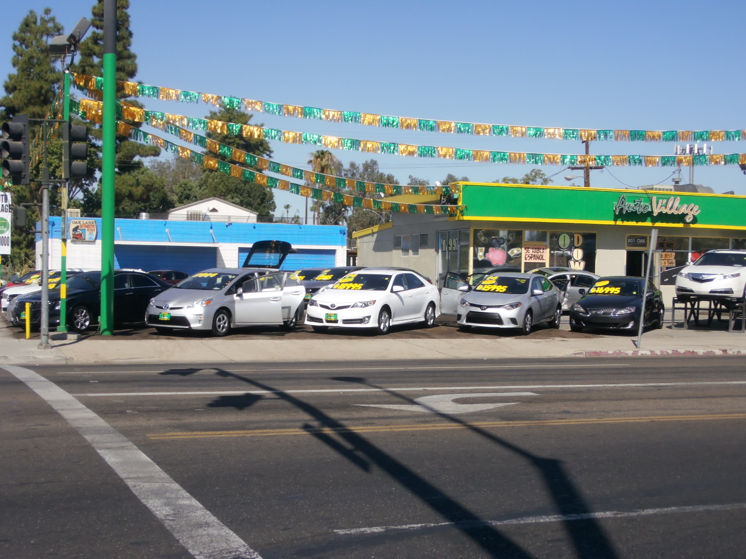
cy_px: 280
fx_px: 1121
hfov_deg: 36.8
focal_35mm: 52
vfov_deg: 28.0
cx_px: 373
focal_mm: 9.16
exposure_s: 1/800
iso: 80
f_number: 4.3
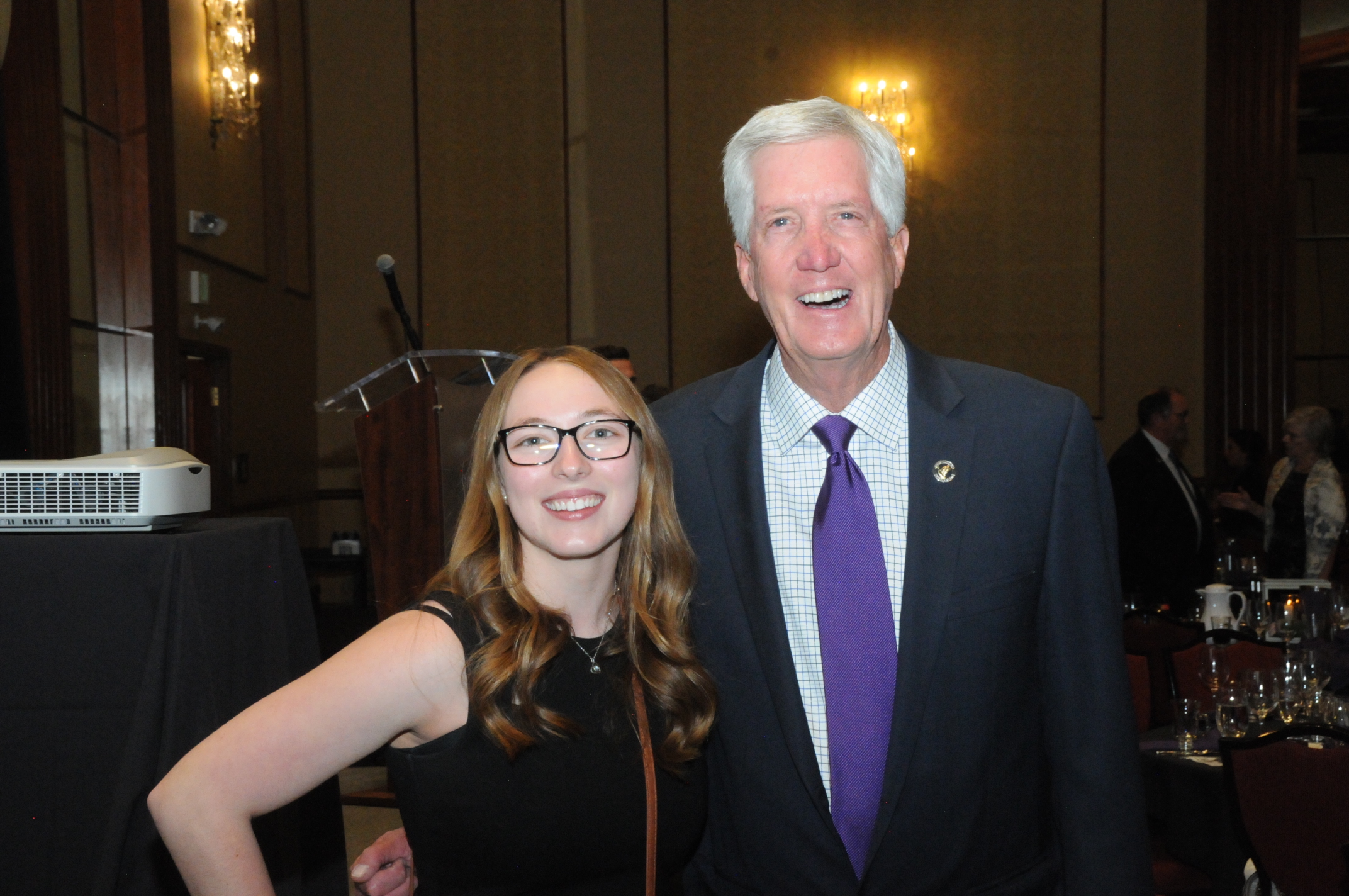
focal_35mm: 63
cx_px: 674
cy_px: 448
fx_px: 2358
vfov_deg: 21.5
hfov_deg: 31.9
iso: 2500
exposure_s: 1/60
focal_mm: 42
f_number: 11
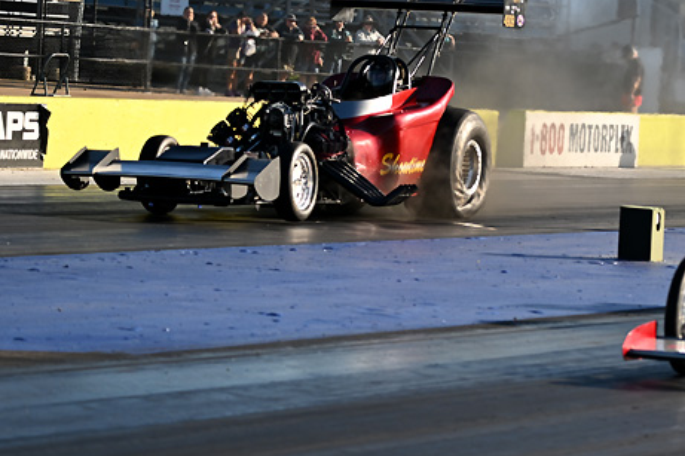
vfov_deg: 6.3
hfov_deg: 9.4
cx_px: 672
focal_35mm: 217
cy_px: 207
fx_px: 4127
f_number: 4.5
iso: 400
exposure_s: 1/2000
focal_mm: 100
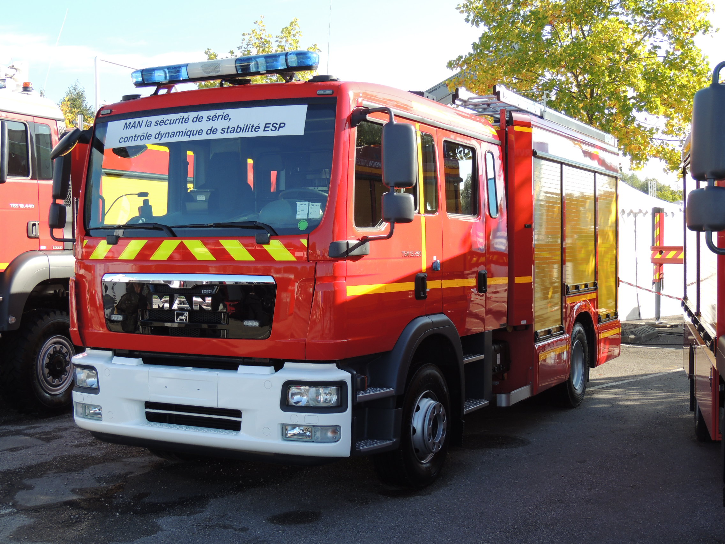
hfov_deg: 40.4
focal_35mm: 47
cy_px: 272
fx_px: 984
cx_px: 362
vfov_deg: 30.9
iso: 100
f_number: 3.5
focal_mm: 8.3
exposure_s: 1/320
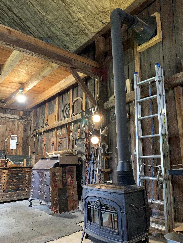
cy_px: 122
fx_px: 183
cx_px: 92
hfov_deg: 53.1
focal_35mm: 26
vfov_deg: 67.3
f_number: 1.8
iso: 400
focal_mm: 4.25
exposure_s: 1/30
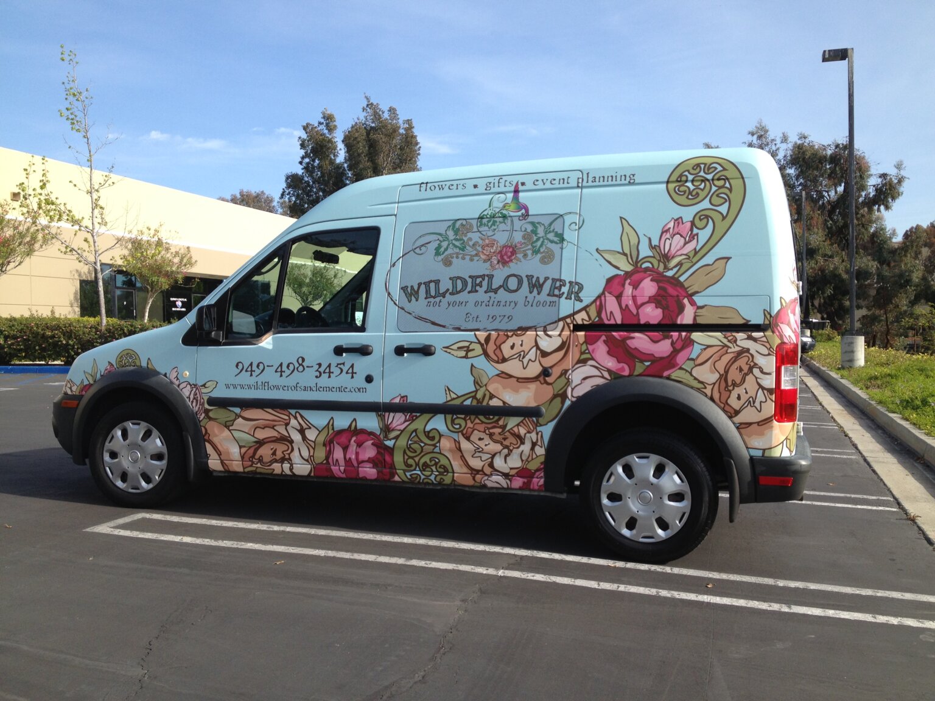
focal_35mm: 35
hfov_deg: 52.6
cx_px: 468
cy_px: 350
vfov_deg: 40.7
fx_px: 945
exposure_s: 1/905
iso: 50
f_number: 2.4
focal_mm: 4.28
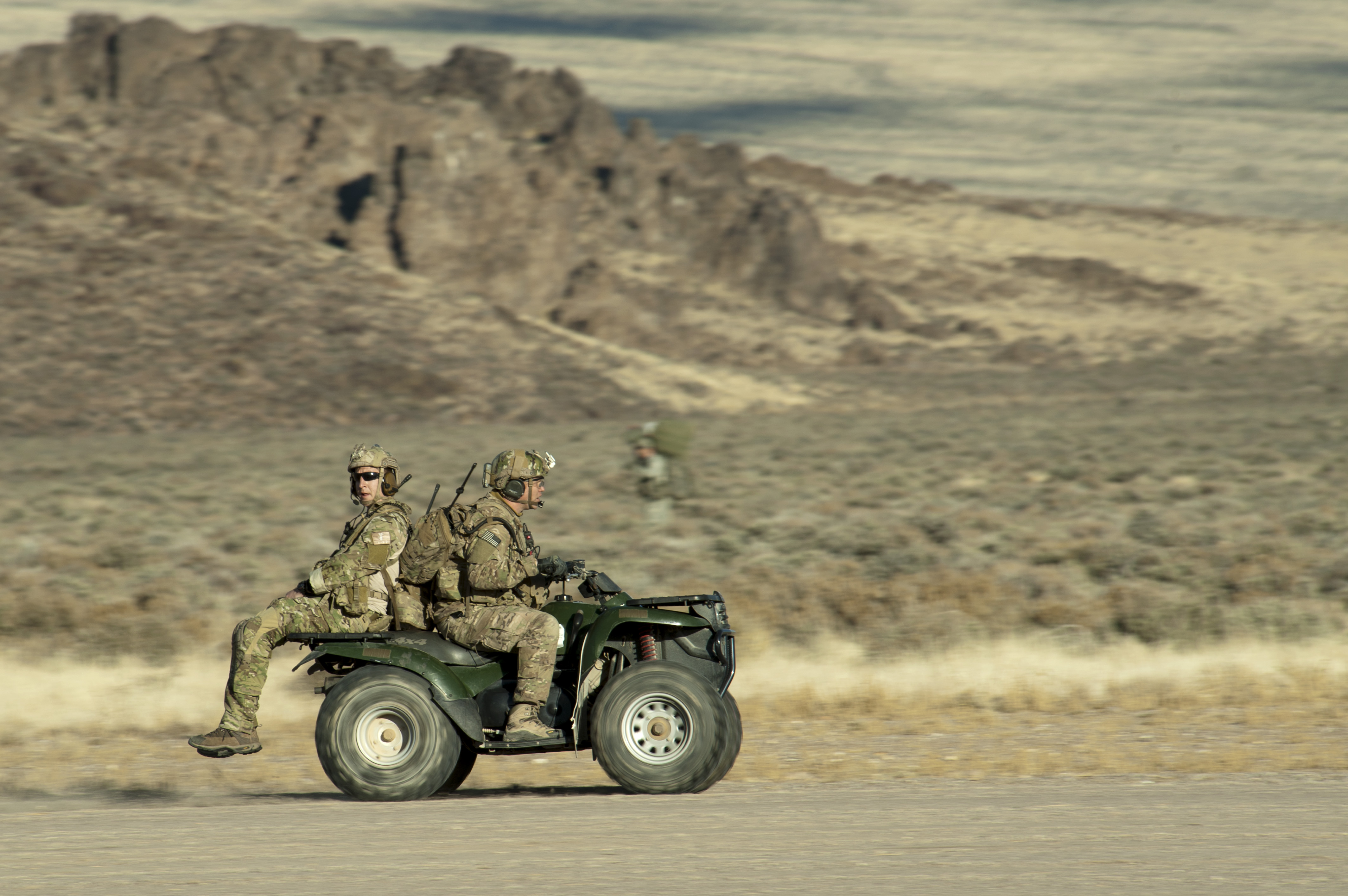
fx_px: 14968
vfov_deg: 3.4
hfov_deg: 5.2
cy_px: 448
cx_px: 674
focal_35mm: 400
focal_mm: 400
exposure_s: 1/200
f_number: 13
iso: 200
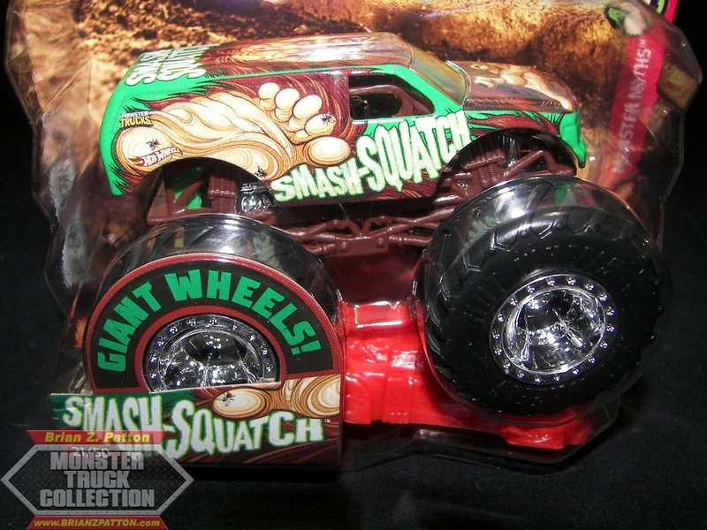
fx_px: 735
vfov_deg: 39.7
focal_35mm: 36
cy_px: 265
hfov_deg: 51.4
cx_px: 354
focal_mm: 6
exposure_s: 1/30
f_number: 2.8
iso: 100
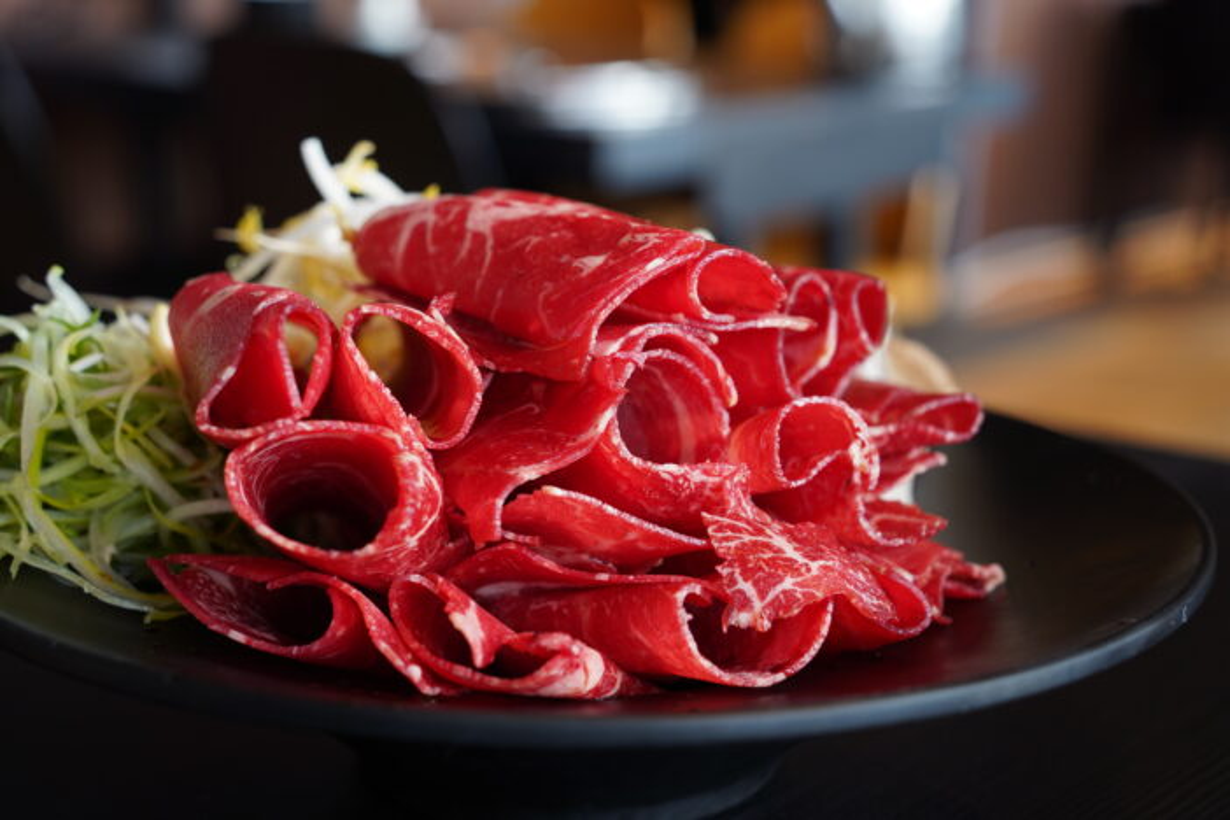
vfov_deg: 23.8
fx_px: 1947
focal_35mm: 57
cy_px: 410
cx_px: 615
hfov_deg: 35.1
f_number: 4.5
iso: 250
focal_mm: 57
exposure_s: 1/60
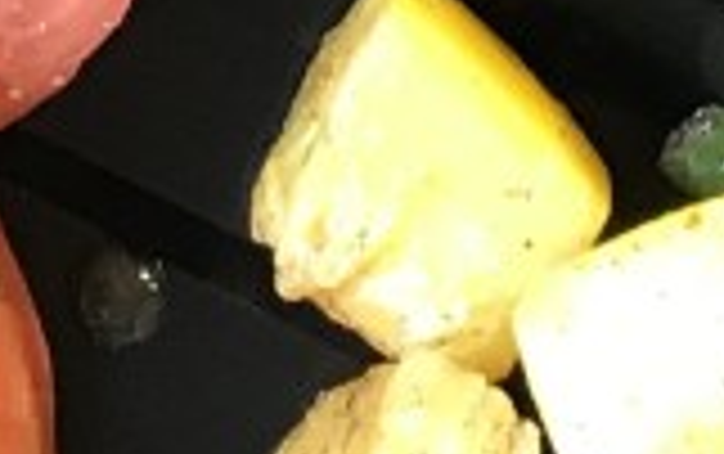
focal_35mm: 245
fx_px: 4839
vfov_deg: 4.1
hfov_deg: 8.5
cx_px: 157
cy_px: -2412
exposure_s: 1/24
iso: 40
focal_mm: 3.99
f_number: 1.8
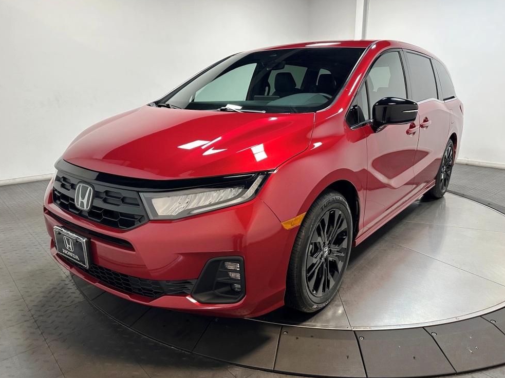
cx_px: 256
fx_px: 365
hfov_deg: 69.4
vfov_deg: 54.9
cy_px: 190
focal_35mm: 25
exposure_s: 1/60
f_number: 1.78
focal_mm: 6.86
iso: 400
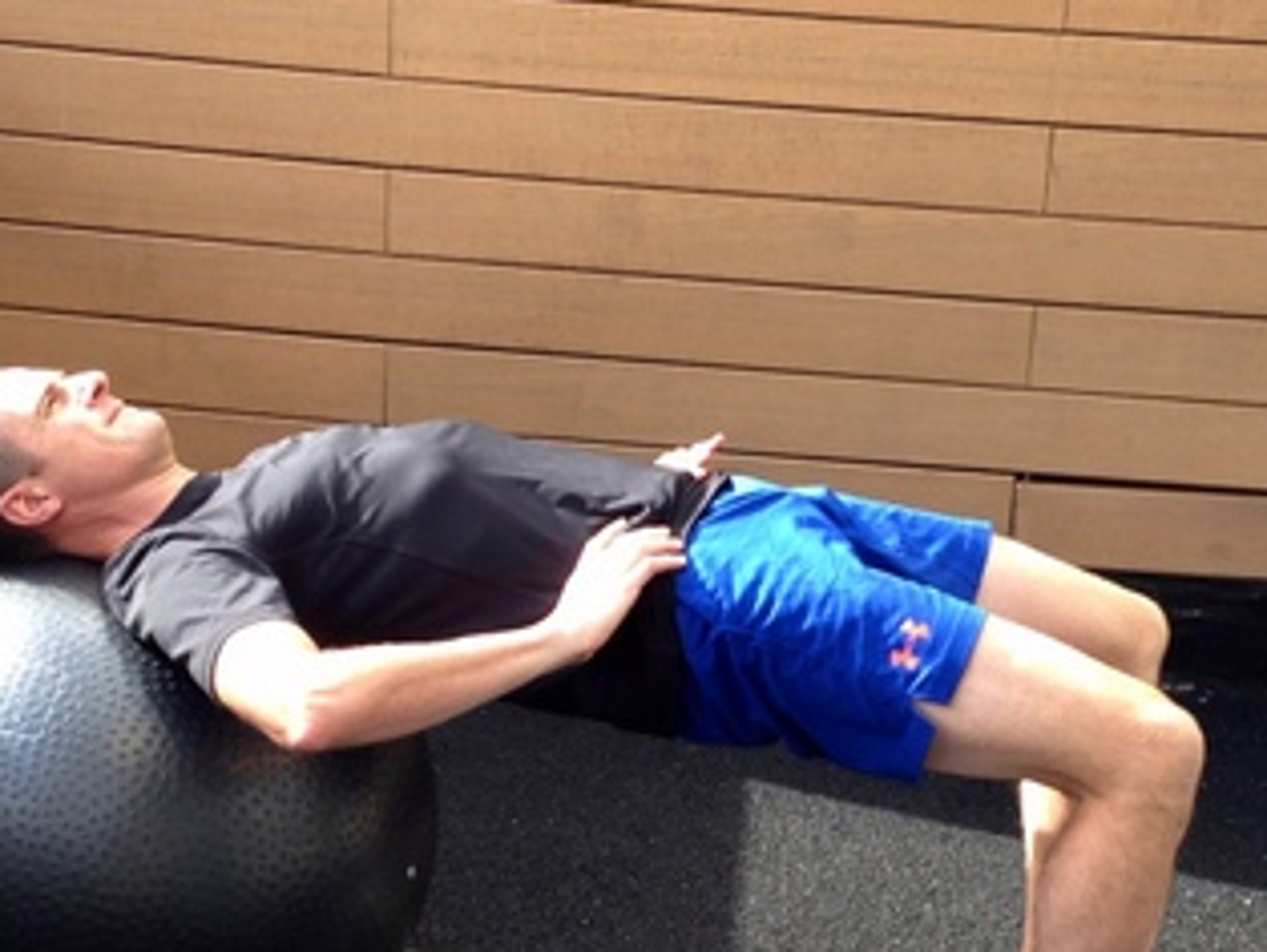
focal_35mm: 58
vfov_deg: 25.1
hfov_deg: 33.2
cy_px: 666
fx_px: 2125
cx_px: 581
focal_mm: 4.12
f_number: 2.4
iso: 50
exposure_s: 1/165
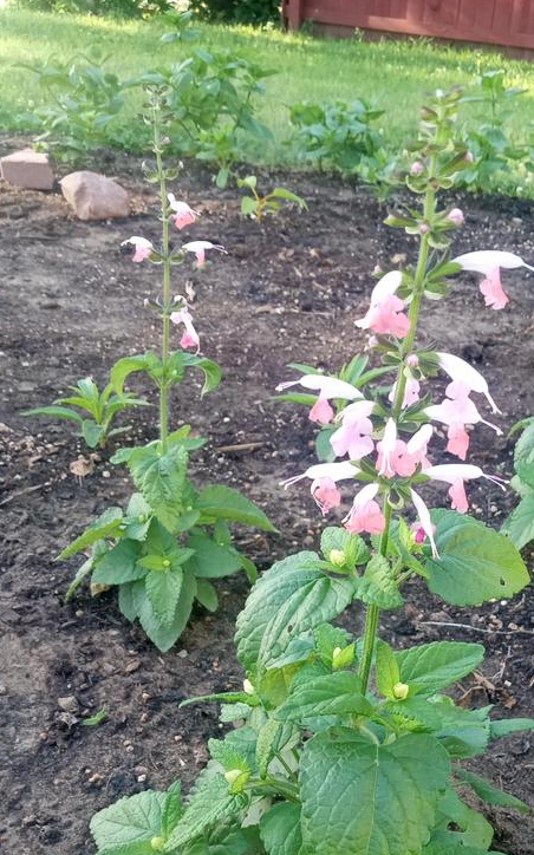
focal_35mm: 41
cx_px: 416
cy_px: 579
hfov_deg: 30.6
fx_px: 955
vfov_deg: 47.3
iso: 116
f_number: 2.2
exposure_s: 1/60
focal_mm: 3.71
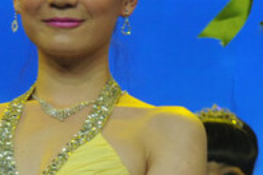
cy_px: 86
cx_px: 573
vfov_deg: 1.7
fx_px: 6007
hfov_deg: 2.5
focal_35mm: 823
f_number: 7.1
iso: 640
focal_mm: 135
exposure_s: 1/100
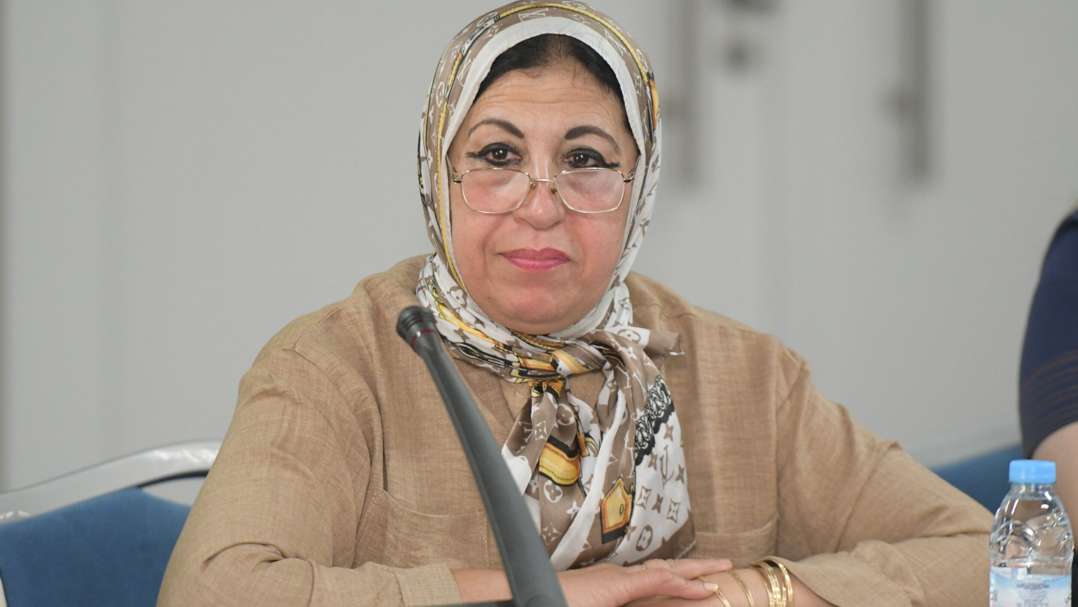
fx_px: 9176
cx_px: 540
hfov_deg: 6.7
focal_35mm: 321
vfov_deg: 3.8
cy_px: 314
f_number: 2.8
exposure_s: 1/50
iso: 2500
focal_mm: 200
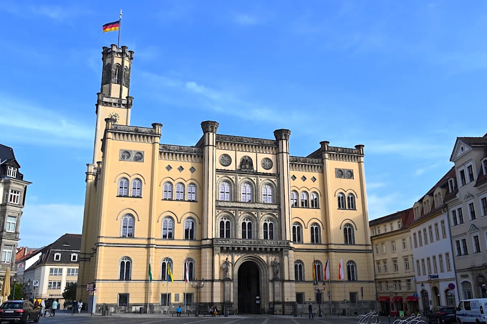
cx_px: 244
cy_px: 162
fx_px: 392
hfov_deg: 63.7
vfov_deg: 44.9
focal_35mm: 29
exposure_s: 1/500
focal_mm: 29
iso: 400
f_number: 11
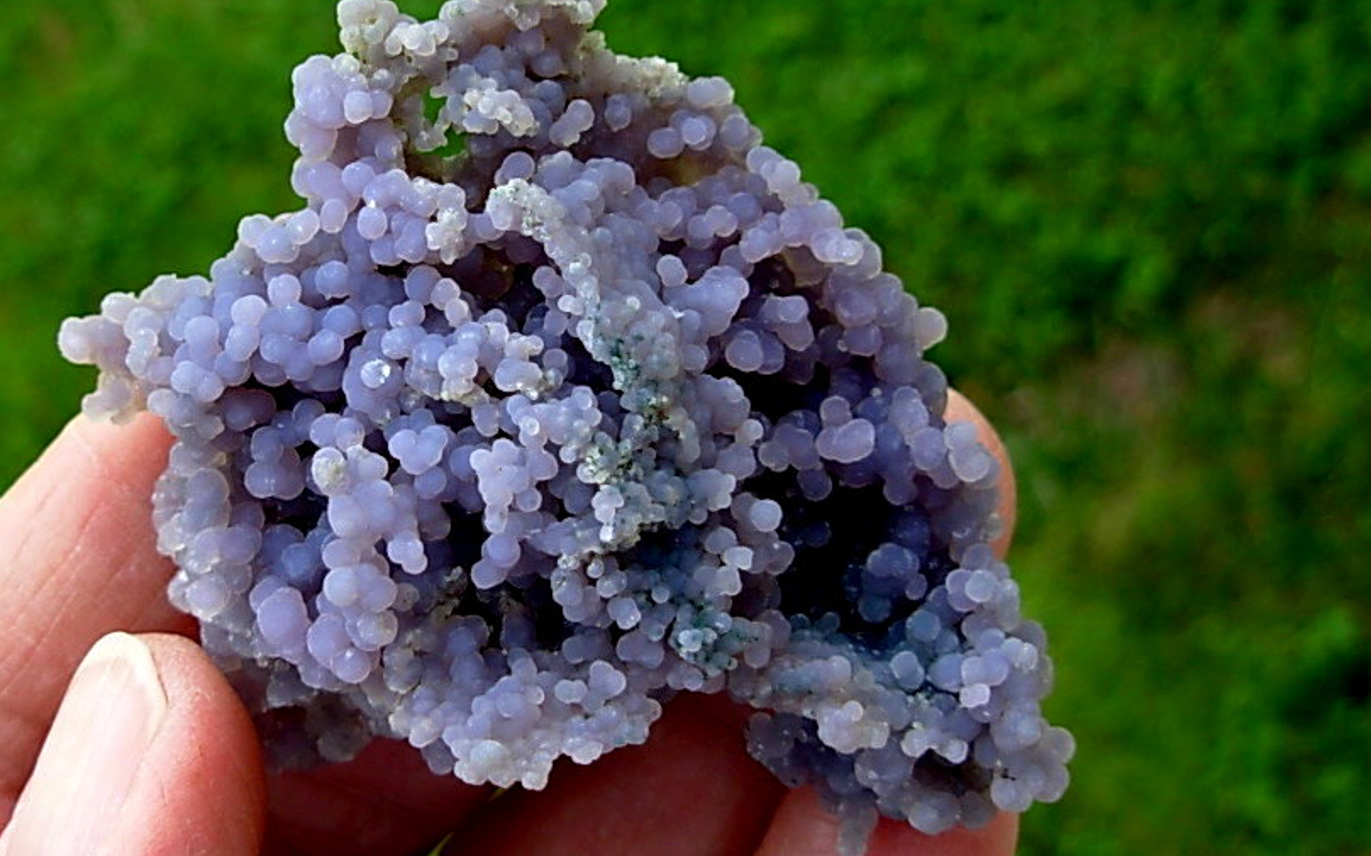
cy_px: 371
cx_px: 508
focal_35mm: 51
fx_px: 1905
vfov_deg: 25.3
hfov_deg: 39.3
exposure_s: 1/242
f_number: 2.9
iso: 50
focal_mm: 6.3
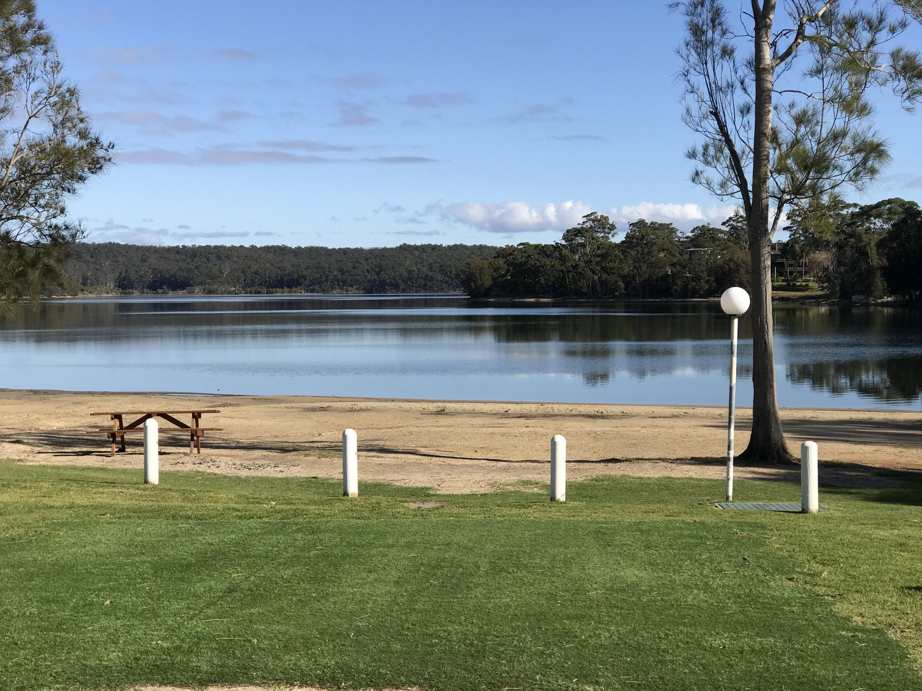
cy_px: 346
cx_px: 461
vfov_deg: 25.7
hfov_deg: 33.8
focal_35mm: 57
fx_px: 1518
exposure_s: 1/921
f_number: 2.8
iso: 20
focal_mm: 6.6
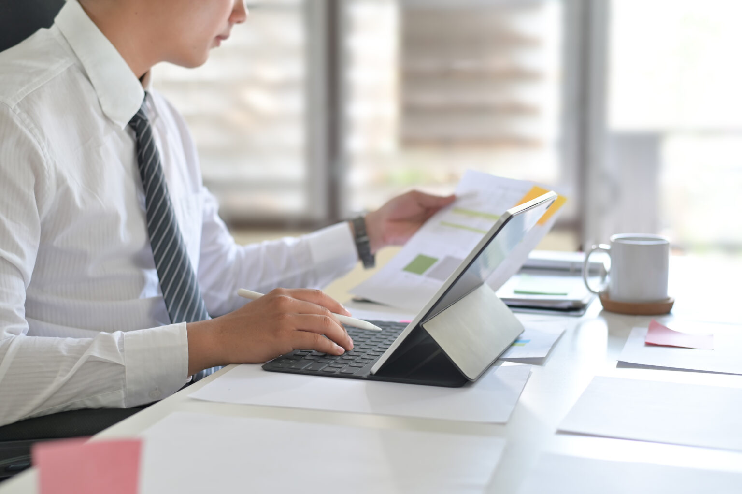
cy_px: 247
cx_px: 371
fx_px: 1030
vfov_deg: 27.0
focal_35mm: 50
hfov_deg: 39.6
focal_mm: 50
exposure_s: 1/15
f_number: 2.8
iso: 200
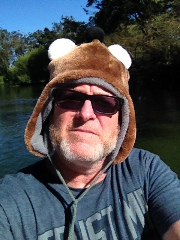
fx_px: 243
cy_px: 120
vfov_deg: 52.6
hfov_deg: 40.7
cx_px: 90
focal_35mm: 35
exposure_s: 1/5319
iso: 160
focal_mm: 1.85
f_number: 2.4
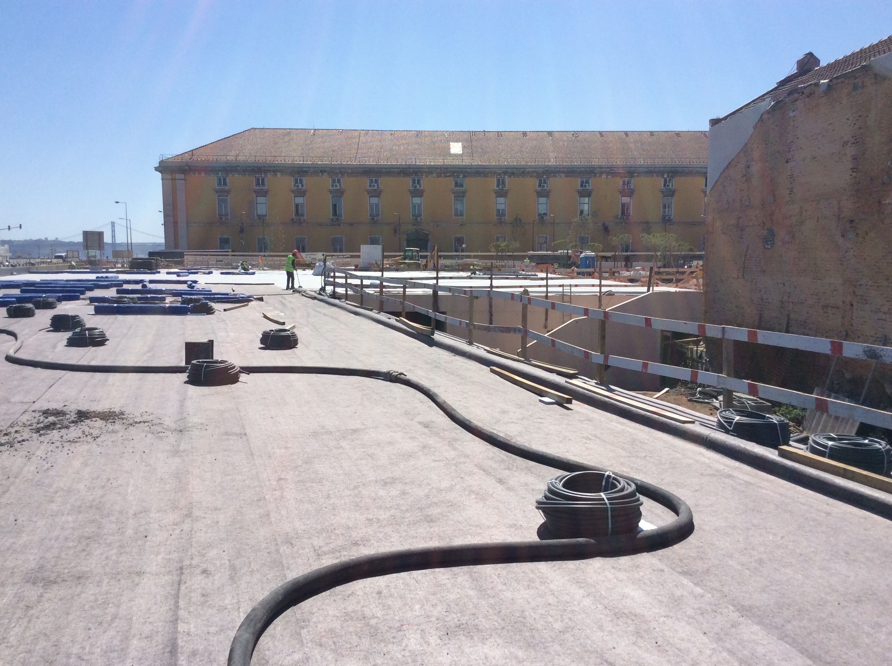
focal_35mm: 32
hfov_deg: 56.9
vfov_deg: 44.1
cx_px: 446
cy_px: 333
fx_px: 823
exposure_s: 1/2604
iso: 32
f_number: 2.4
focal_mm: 3.3
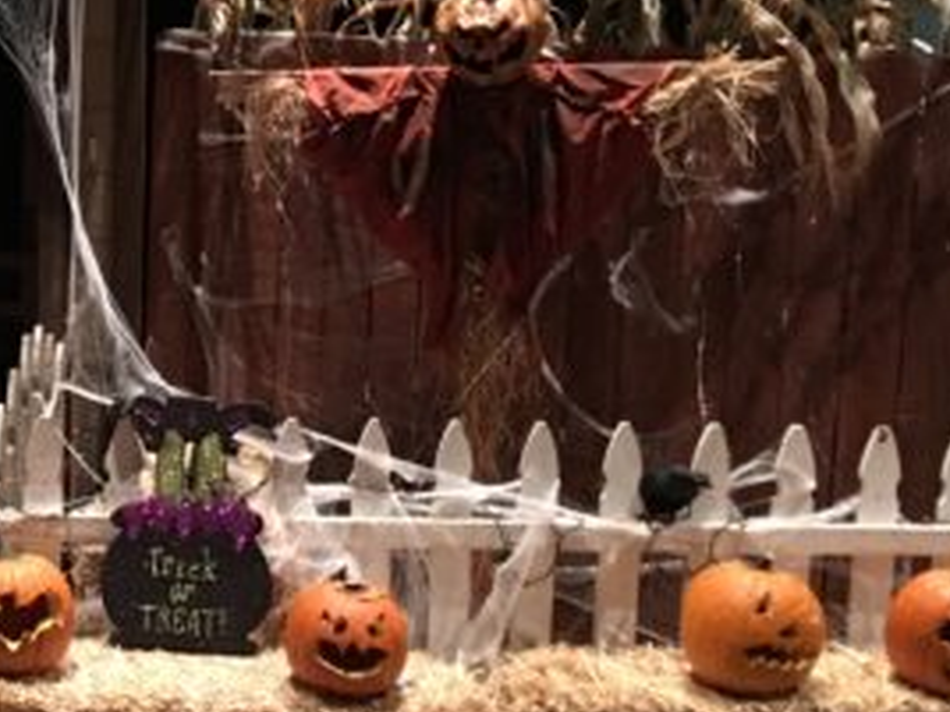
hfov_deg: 22.2
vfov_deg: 17.8
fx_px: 2278
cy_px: 308
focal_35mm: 83
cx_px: -103
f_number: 2.2
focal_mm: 4.15
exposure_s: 1/4
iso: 64
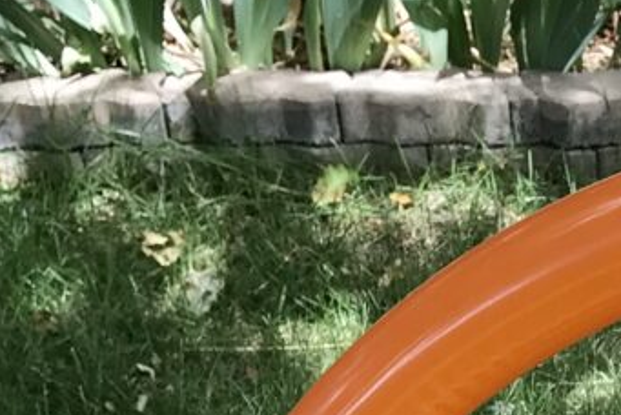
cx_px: 1002
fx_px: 2262
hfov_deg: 14.3
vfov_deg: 9.7
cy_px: 863
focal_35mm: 131
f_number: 1.8
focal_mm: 3.99
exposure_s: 1/239
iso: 20
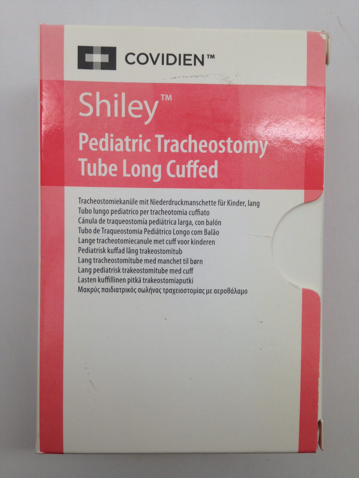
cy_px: 239
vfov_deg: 55.4
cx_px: 180
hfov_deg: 42.9
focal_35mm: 33
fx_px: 456
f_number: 2.4
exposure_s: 1/120
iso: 80
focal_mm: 4.12
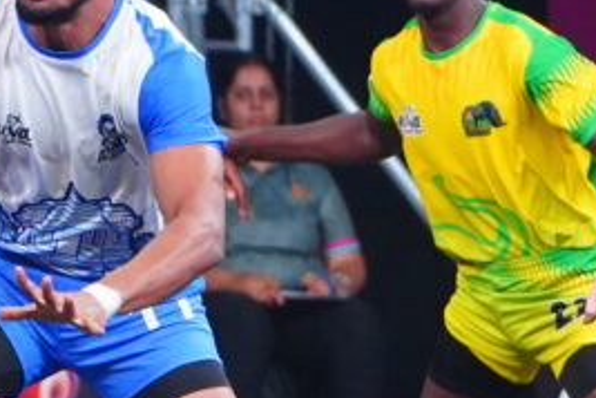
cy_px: 310
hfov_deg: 4.4
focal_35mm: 471
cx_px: -208
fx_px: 7797
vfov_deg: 2.9
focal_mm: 82
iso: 3200
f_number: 2.8
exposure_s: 1/1000
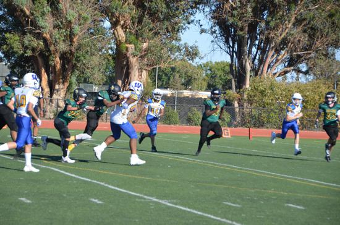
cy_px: 112
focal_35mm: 142
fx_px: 1343
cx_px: 170
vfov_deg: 9.6
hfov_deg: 14.4
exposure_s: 1/1250
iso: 400
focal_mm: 95
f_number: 5.3
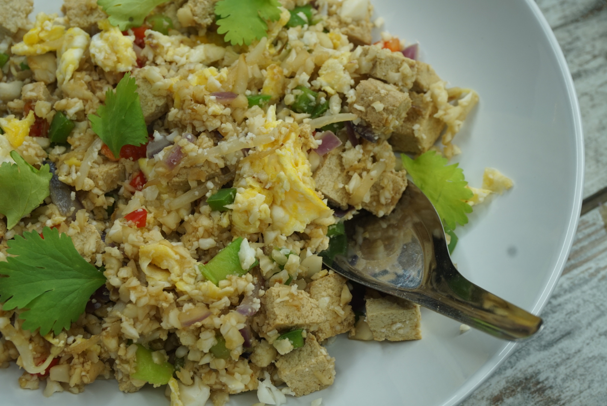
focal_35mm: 58
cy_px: 203
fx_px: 987
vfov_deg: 23.2
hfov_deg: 34.2
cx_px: 304
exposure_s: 1/60
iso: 160
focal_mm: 39
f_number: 9
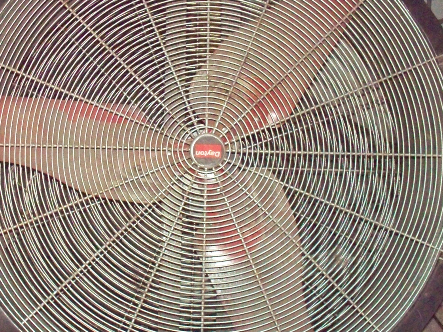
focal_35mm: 64
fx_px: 819
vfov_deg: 22.9
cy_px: 124
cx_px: 110
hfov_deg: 29.8
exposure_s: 1/30
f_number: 2.8
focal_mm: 7.54
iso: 1600
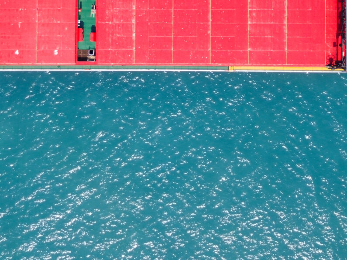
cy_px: 3
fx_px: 672
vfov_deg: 21.2
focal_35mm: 67
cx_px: 168
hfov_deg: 29.0
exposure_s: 1/1000
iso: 100
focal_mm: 4.7
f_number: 2.2
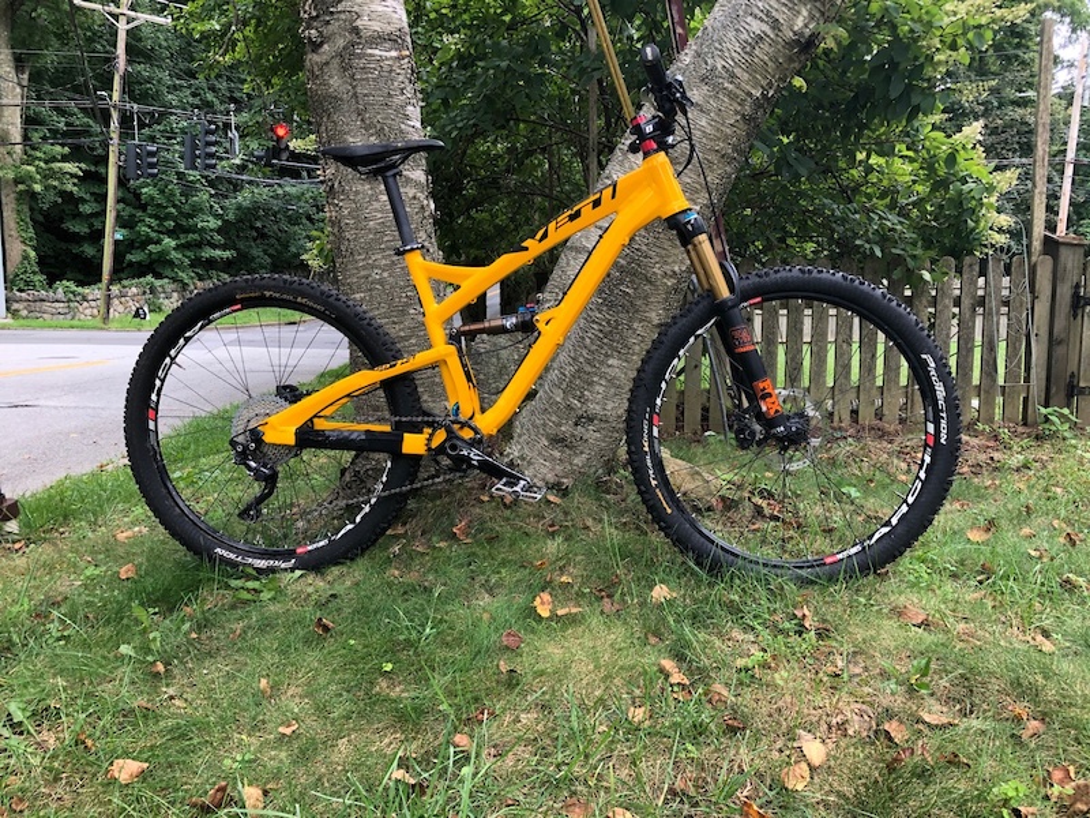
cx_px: 545
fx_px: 882
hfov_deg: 63.4
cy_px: 409
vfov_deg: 49.7
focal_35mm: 28
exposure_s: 1/120
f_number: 1.8
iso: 40
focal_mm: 3.99
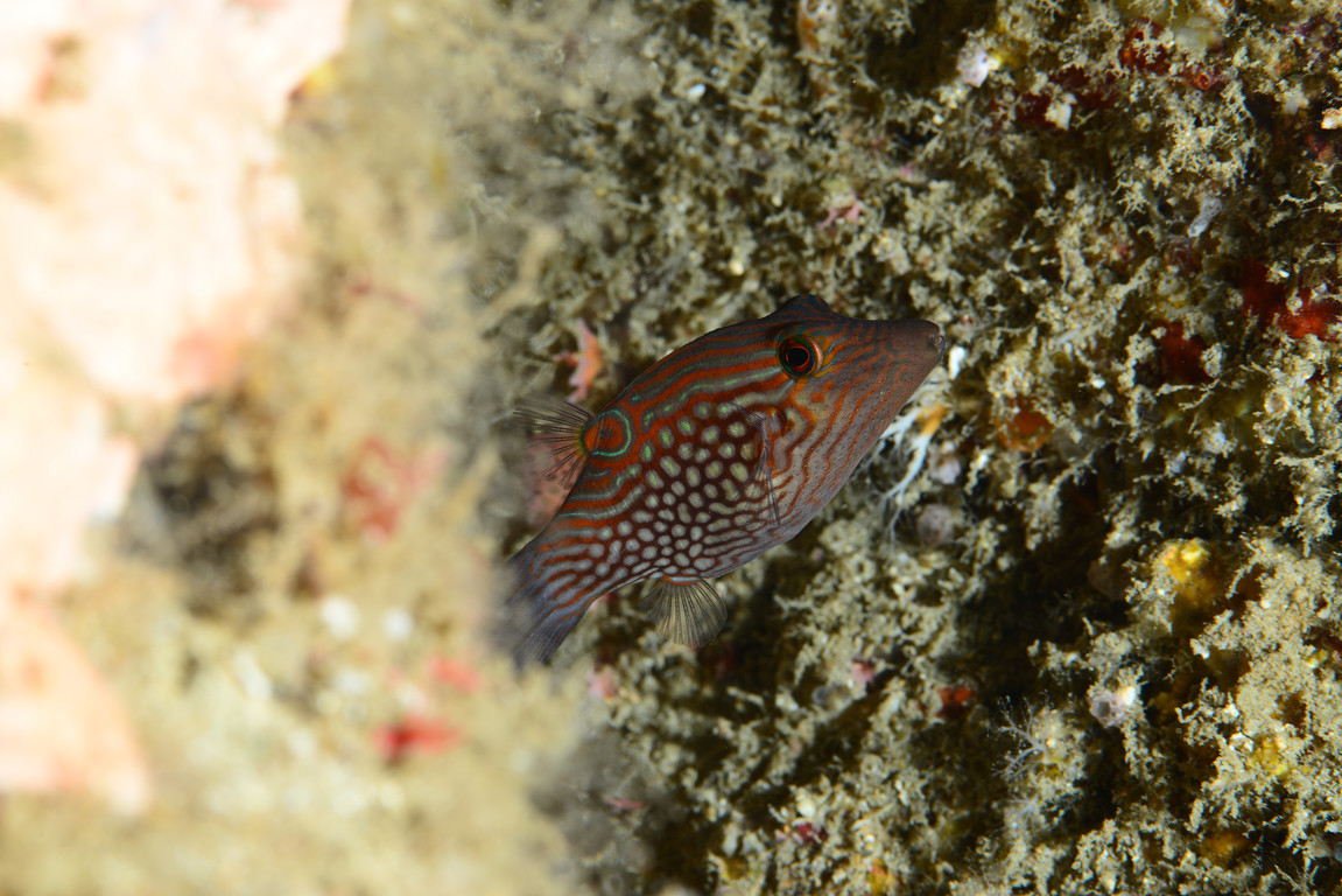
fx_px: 3915
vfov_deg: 13.0
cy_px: 448
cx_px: 671
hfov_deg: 19.5
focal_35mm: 105
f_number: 20
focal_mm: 105
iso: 100
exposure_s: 1/160
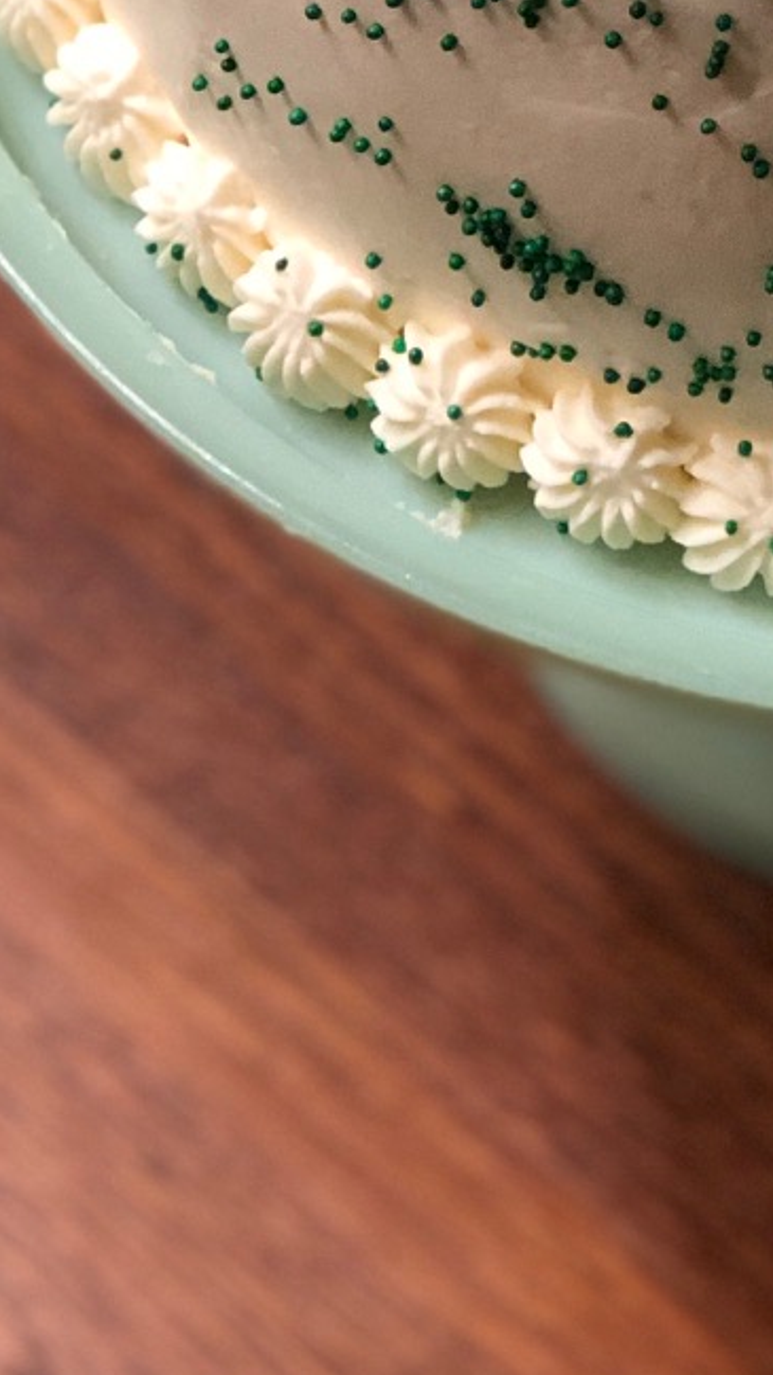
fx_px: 7034
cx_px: 987
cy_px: -258
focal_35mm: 193
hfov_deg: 6.2
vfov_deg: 11.0
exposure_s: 1/30
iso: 200
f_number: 2.8
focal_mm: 6.6
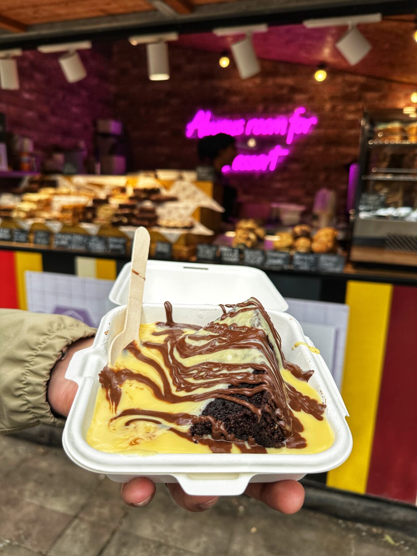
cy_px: 278
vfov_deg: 71.6
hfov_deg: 56.8
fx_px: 385
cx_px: 208
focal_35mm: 24
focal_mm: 6.86
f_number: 1.78
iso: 80
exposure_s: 1/1119
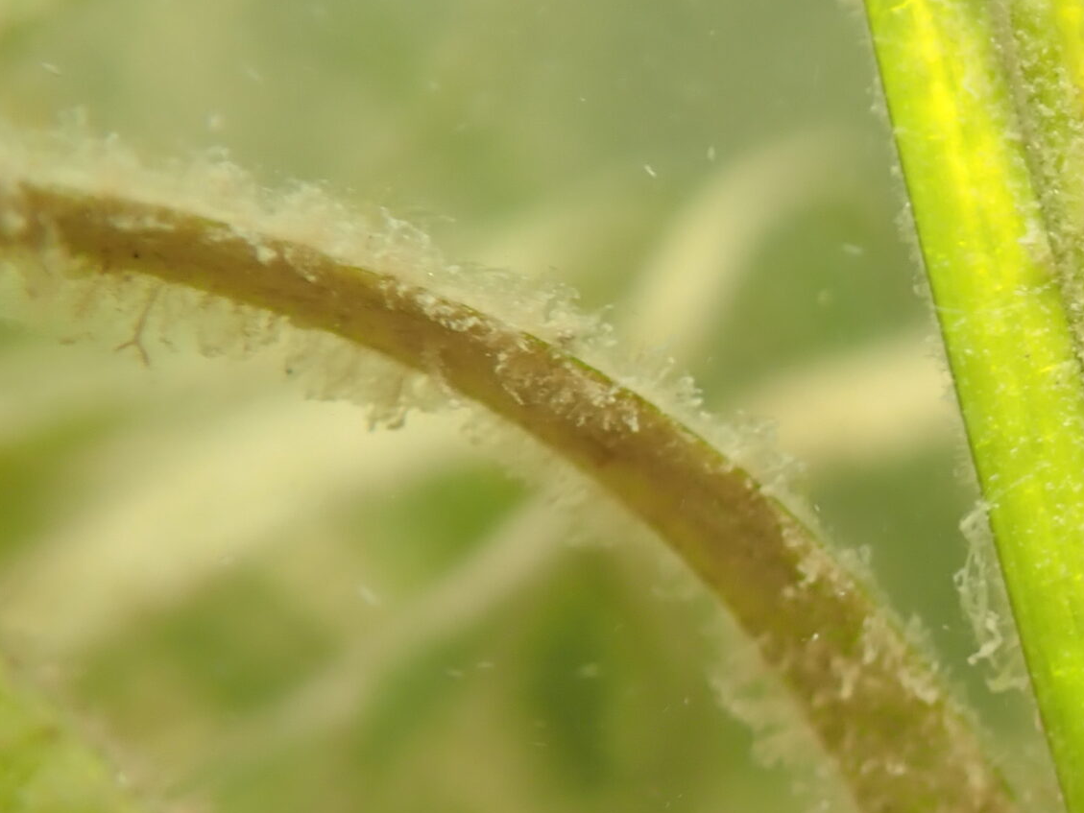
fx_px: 2130
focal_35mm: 68
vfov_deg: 21.6
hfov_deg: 26.3
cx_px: 1194
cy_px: 326
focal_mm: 5.4
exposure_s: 1/160
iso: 100
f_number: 2.3
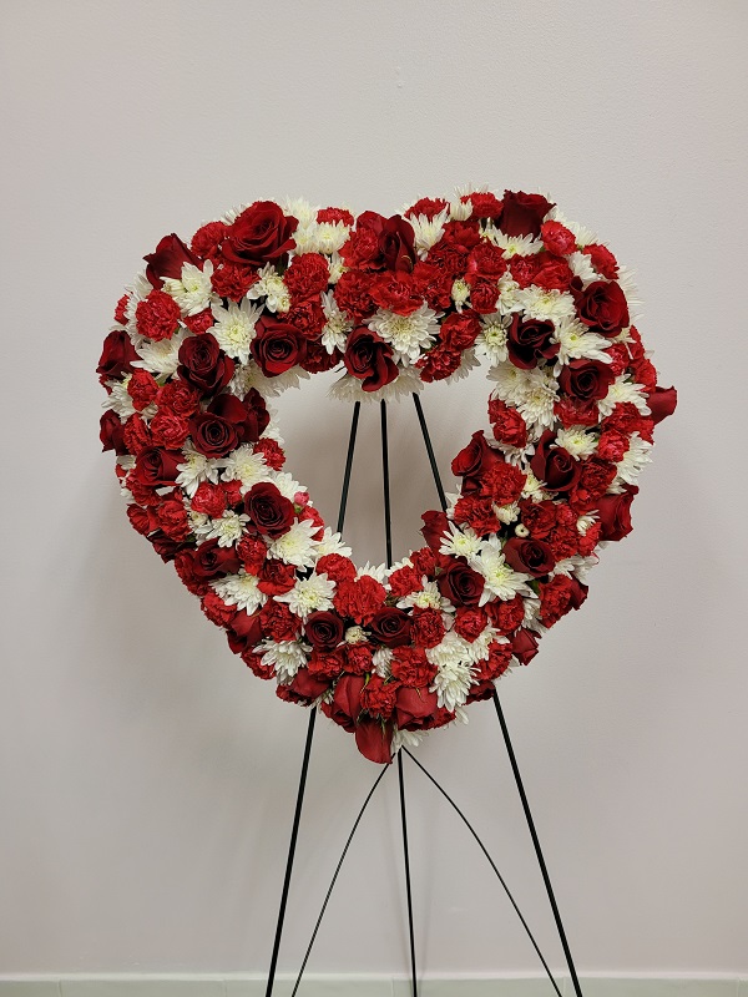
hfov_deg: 53.1
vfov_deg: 67.3
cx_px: 374
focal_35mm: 26
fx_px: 749
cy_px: 498
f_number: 1.8
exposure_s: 1/59
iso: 200
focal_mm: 5.4
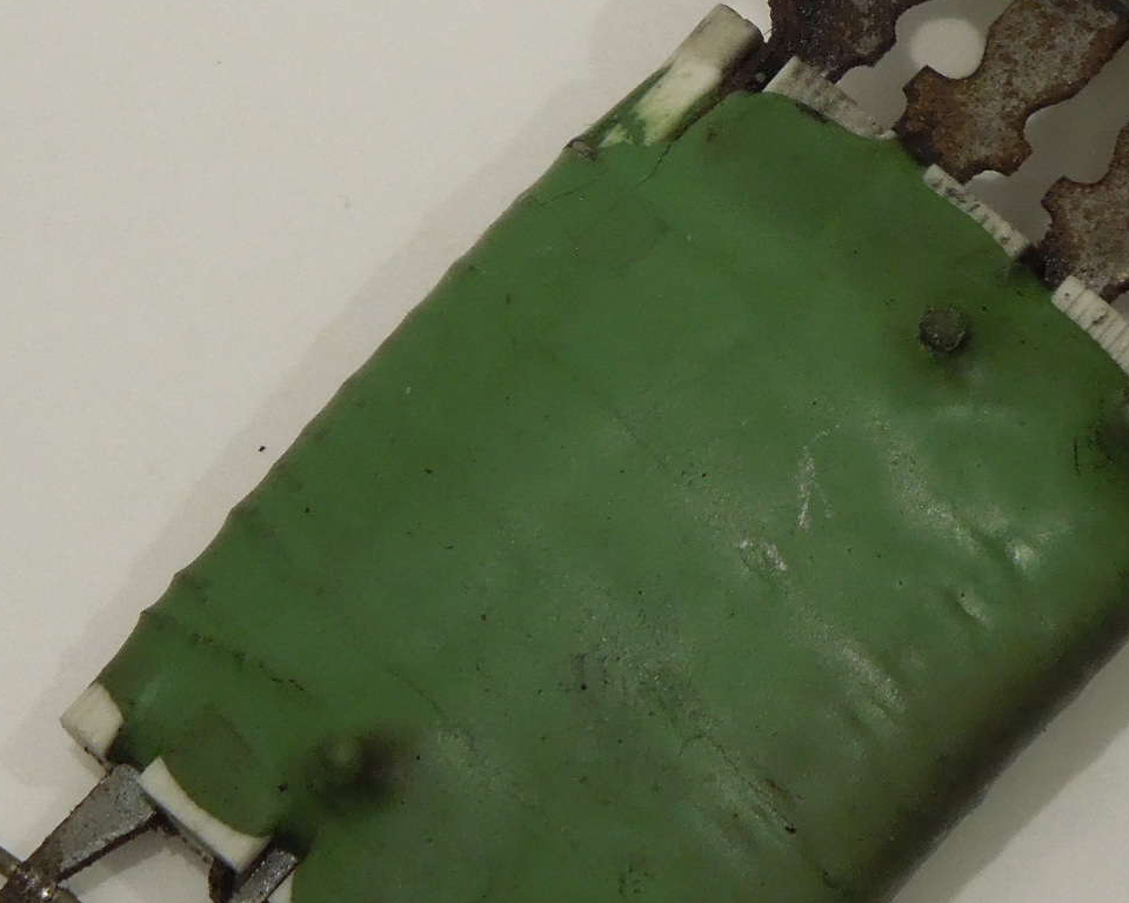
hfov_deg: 4.3
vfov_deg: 3.5
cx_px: 796
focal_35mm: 448
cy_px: 131
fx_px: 14969
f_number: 5
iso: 400
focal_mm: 30.6
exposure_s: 1/50
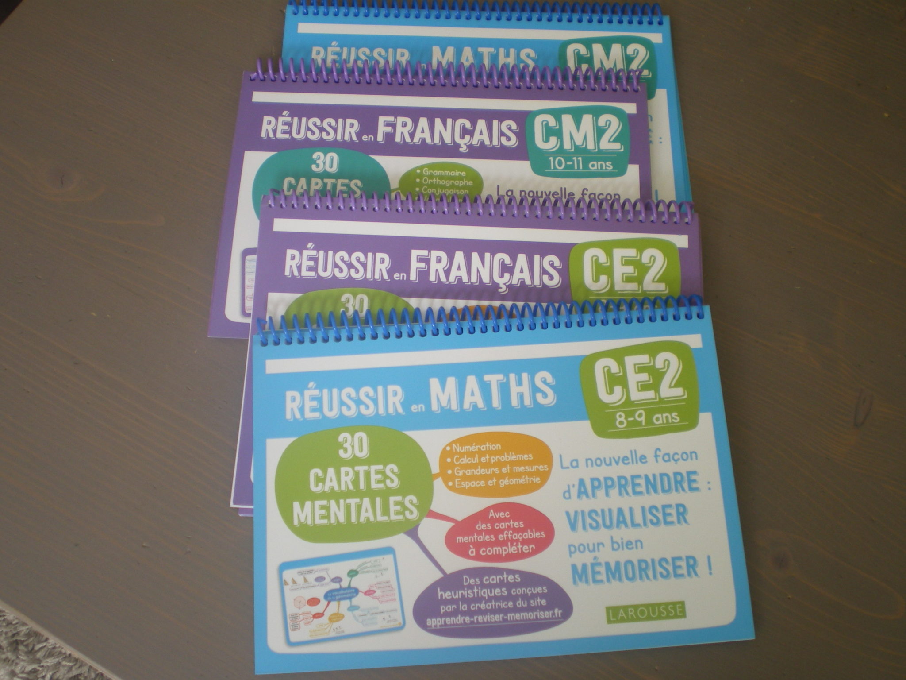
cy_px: 340
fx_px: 995
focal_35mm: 38
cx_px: 453
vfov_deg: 37.7
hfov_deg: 49.0
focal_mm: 6.3
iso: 80
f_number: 3.1
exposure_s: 1/50
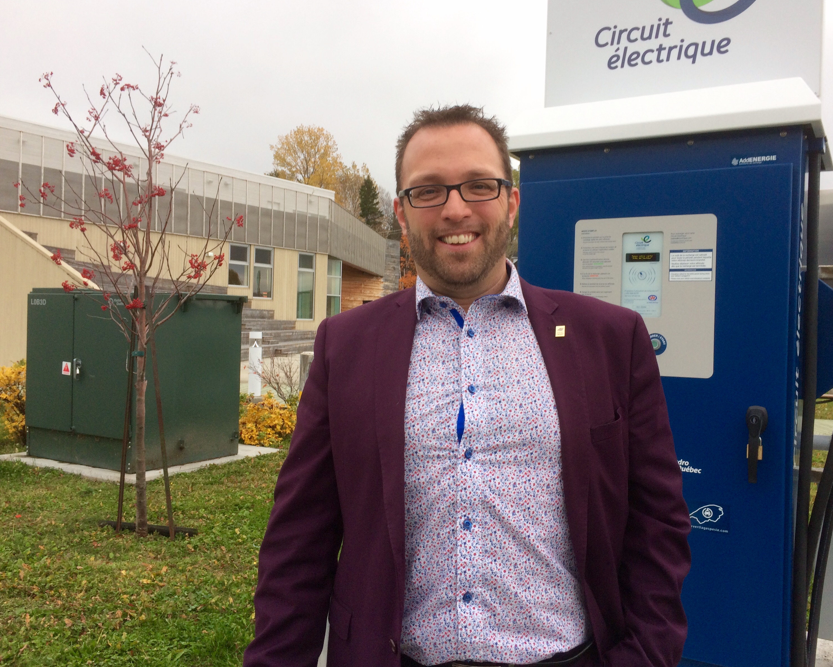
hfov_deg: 57.1
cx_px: 454
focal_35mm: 31
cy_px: 328
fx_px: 764
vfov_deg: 47.1
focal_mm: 4.15
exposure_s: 1/120
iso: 40
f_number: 2.2
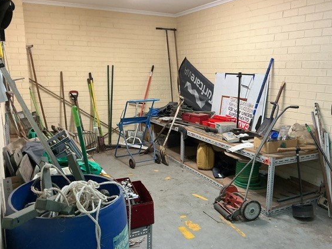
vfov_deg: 42.9
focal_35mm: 33
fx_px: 317
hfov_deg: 55.2
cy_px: 135
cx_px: 183
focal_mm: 3
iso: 100
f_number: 1.8
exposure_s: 1/50
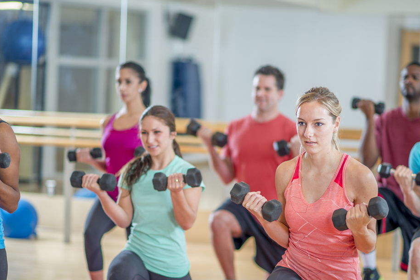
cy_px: 183
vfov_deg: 11.8
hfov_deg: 17.6
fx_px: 1353
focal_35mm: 116
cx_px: 222
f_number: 1.6
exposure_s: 1/200
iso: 100
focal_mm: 85
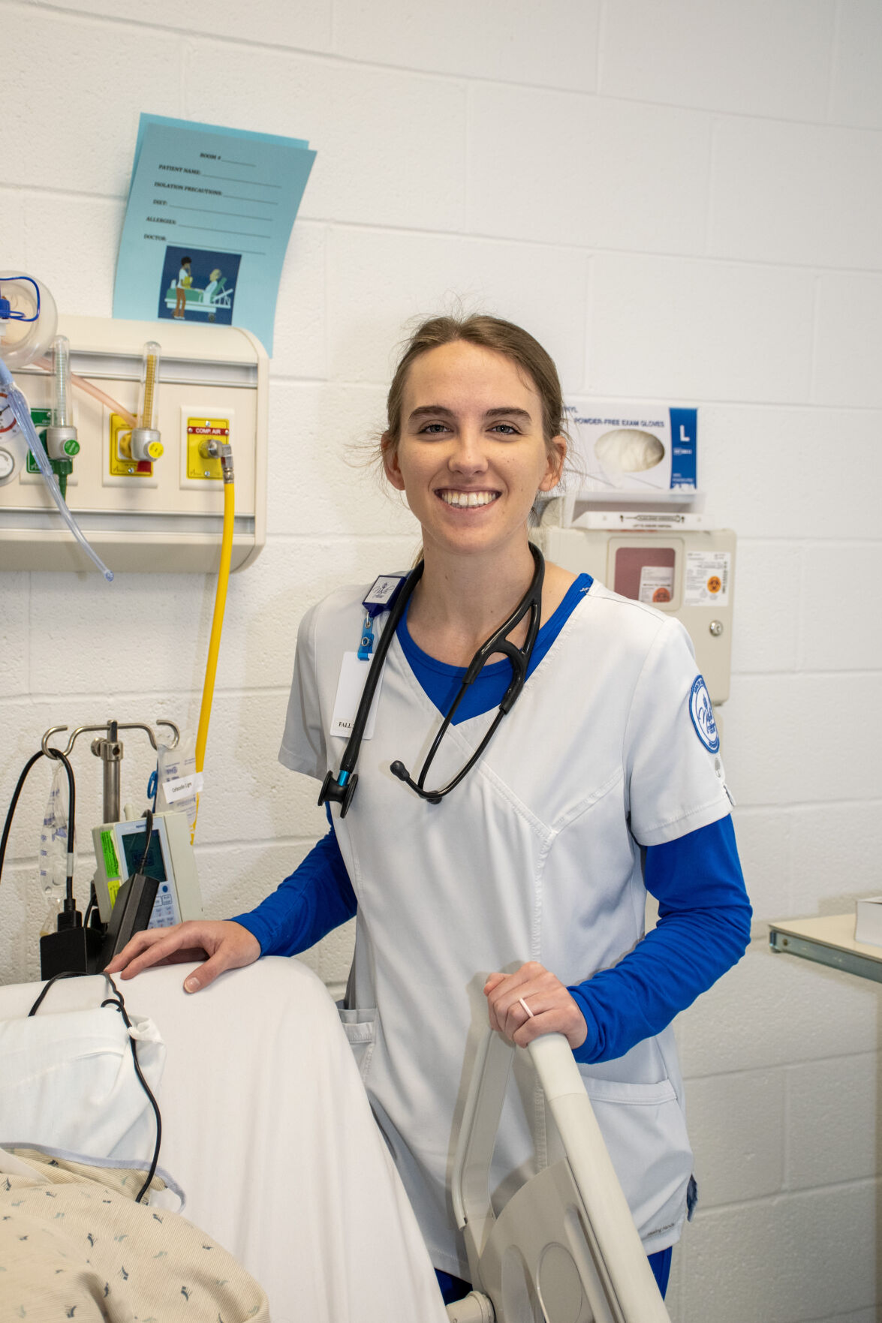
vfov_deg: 37.9
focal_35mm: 52
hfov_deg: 25.7
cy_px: 662
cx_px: 441
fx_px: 1930
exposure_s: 1/125
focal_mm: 35
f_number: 5.6
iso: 720
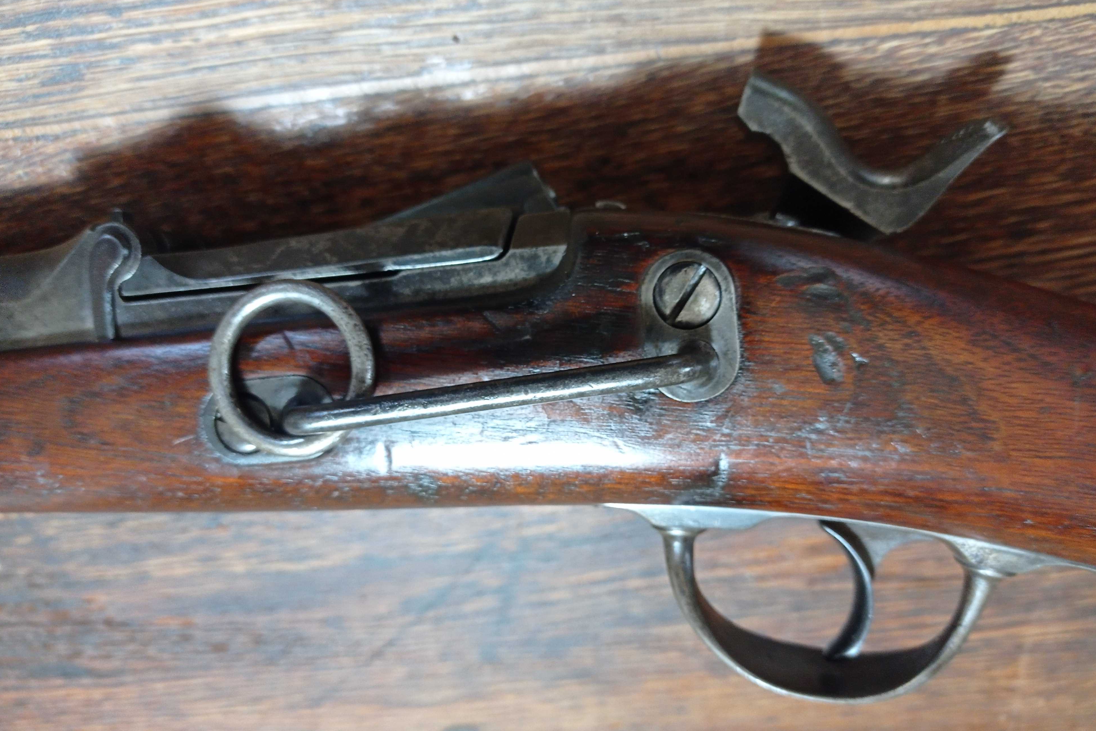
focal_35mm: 30
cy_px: 394
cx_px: 564
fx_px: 913
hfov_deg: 61.9
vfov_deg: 43.6
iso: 391
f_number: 1.79
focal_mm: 4.74
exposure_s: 1/25
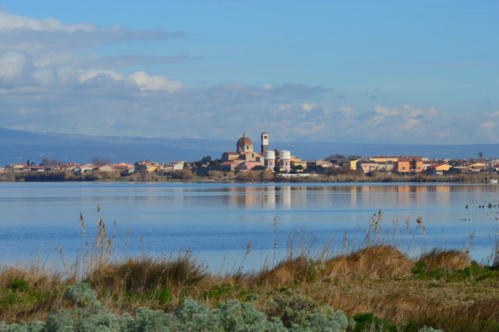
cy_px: 166
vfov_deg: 8.7
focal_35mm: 158
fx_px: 2181
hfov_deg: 13.1
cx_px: 250
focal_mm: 105
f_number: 11
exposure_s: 1/500
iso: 250
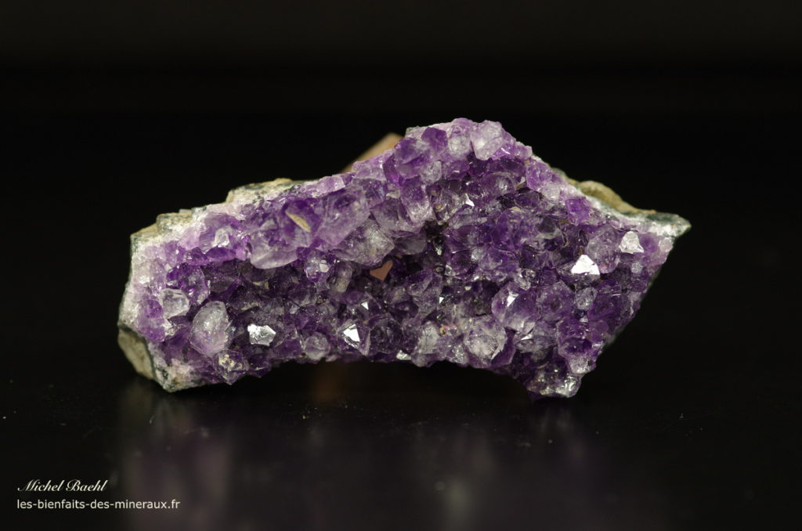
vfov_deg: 8.7
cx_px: 401
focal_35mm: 157
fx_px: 3490
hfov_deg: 13.1
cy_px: 266
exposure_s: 1/40
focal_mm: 105
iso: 800
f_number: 5
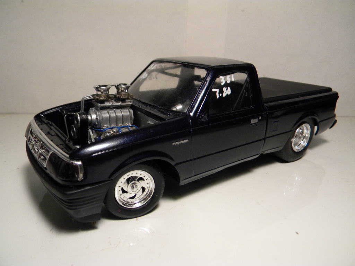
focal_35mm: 28
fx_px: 287
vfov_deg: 49.7
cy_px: 133
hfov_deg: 63.4
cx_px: 178
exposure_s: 1/60
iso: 195
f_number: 3.5
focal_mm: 5
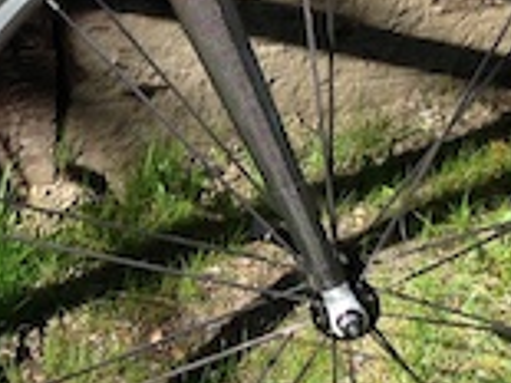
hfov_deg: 11.3
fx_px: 2508
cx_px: -211
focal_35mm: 170
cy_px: 63
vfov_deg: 8.7
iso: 50
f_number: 2.4
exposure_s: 1/437
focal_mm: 4.13
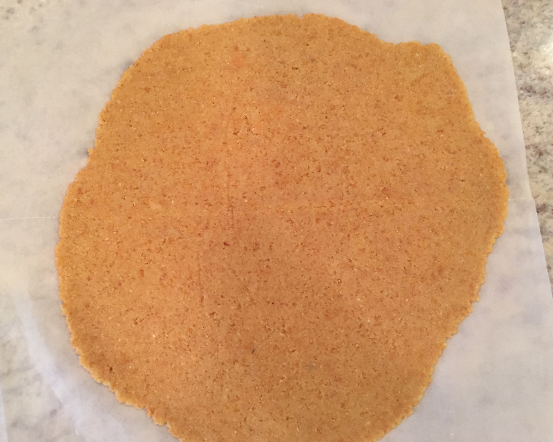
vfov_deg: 47.1
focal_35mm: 31
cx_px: 262
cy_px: 225
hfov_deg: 57.1
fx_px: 507
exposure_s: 1/30
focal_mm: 4.15
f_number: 2.2
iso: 125
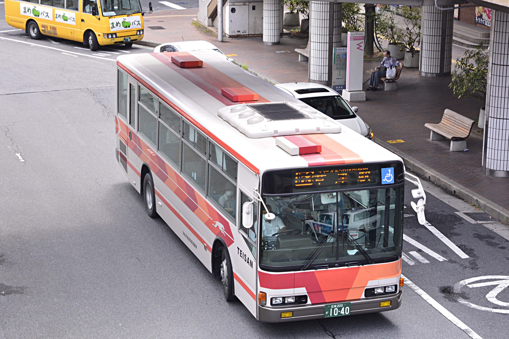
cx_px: 254
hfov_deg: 28.1
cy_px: 170
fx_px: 1018
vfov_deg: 18.9
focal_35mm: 72
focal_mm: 48
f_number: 9
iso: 640
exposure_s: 1/320
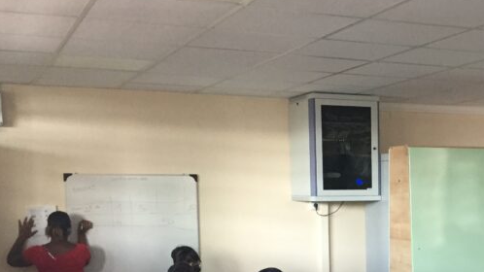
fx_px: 834
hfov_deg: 30.9
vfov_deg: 18.0
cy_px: 282
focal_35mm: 65
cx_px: 432
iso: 200
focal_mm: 4.15
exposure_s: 1/33
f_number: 2.2
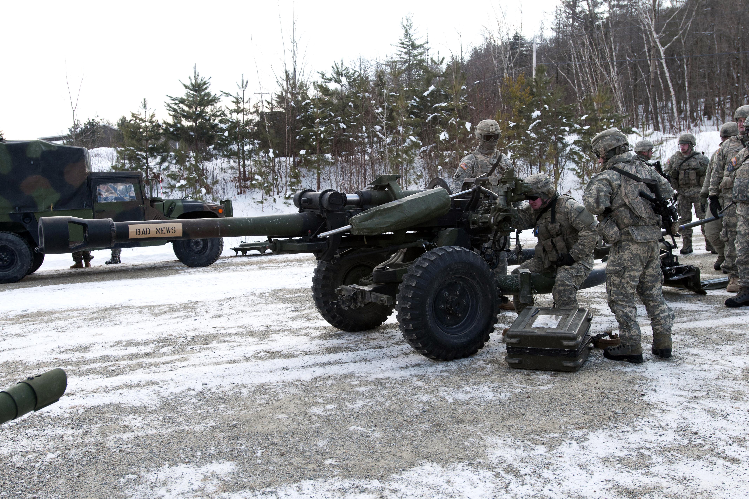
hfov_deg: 51.3
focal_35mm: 38
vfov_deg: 35.5
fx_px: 780
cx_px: 374
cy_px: 250
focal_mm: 25
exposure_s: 1/400
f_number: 4.5
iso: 200
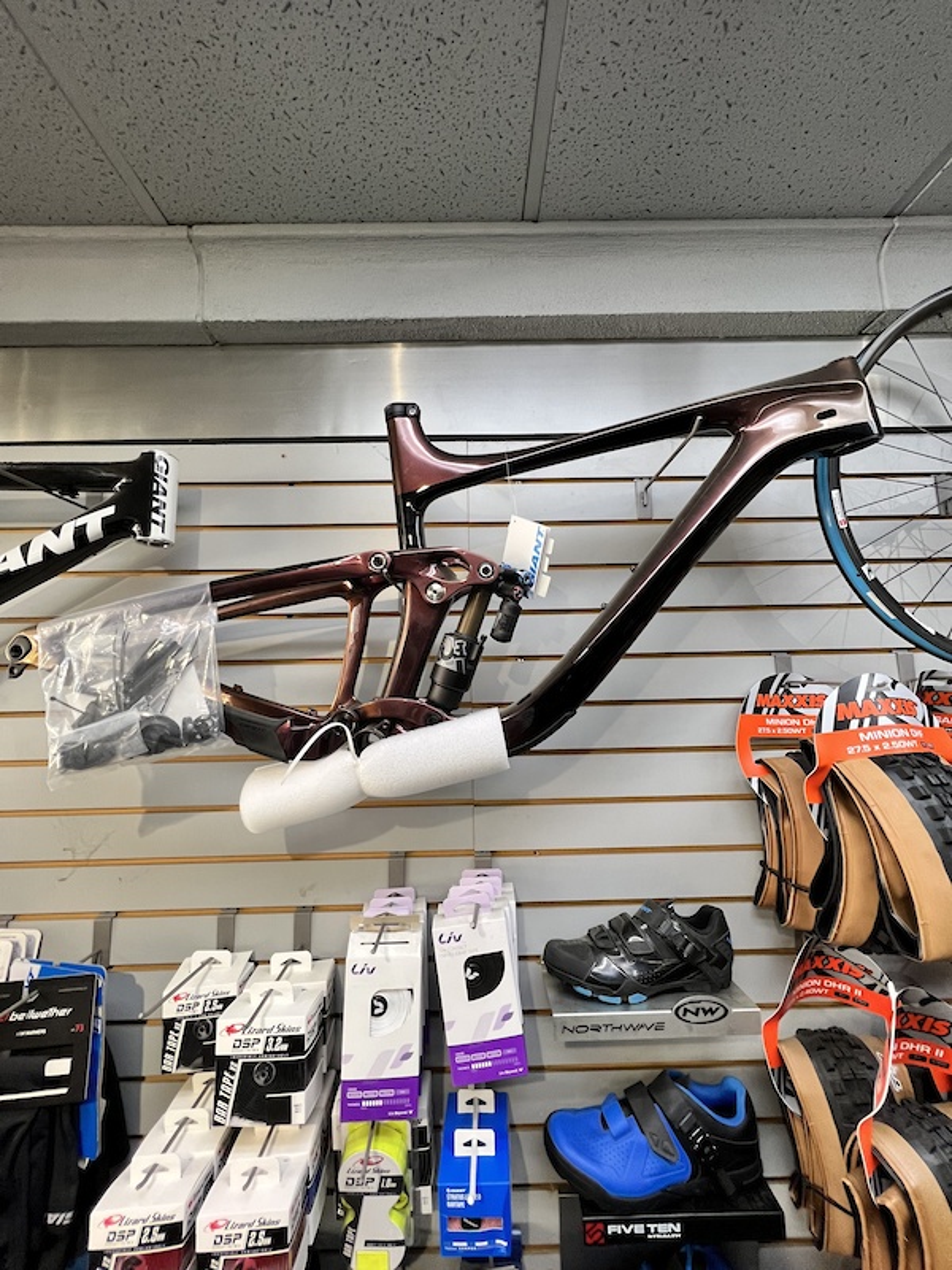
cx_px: 476
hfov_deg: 89.9
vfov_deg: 106.2
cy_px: 635
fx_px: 477
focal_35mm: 13
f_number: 1.8
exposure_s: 1/60
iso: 160
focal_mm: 1.57
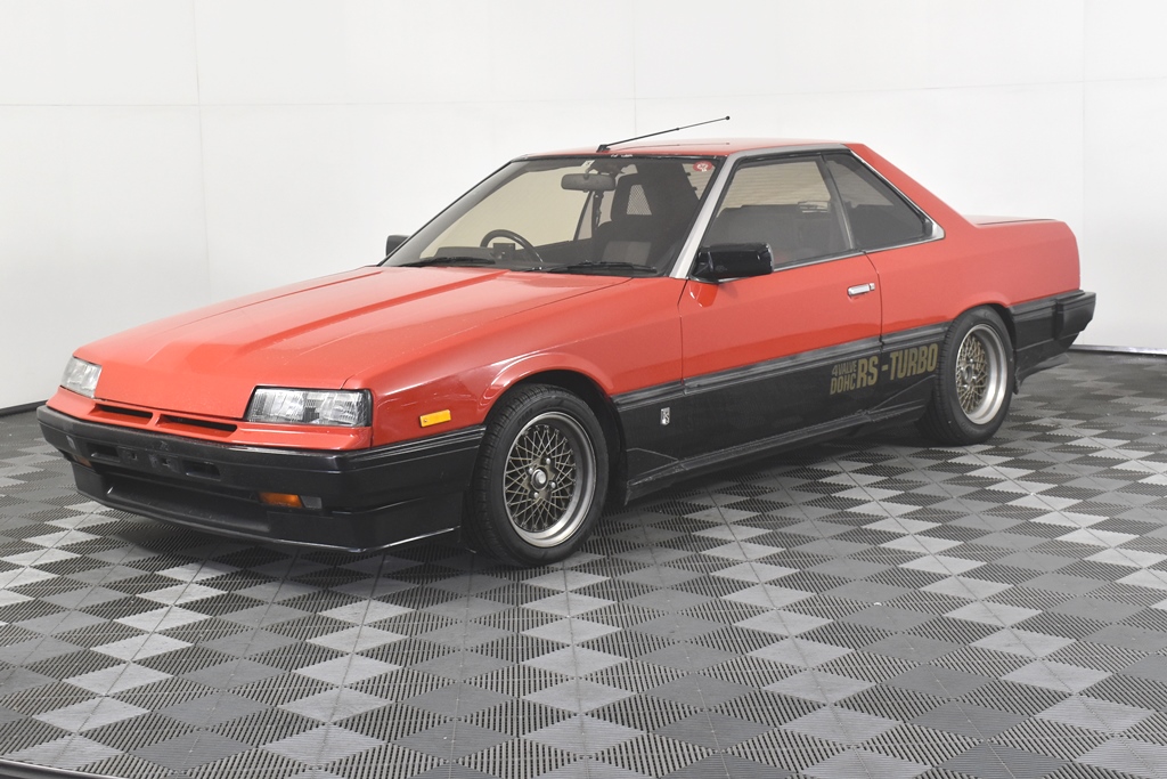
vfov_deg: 25.8
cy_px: 390
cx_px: 584
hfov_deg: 37.8
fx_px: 1702
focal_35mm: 52
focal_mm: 35
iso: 1600
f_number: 8
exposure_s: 1/250
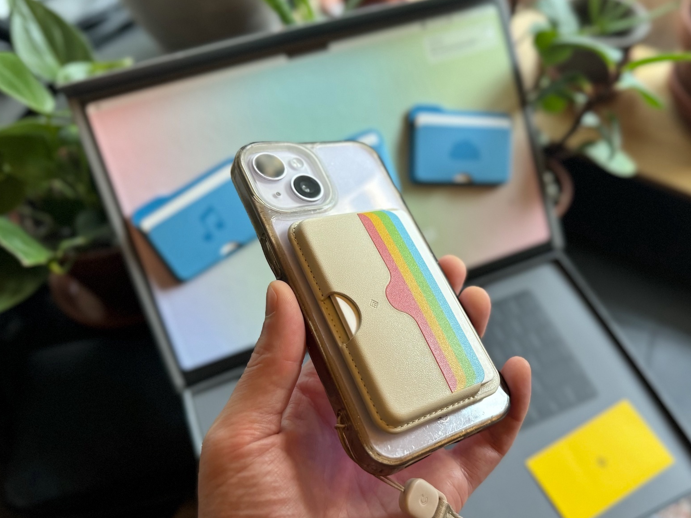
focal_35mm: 28
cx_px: 392
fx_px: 559
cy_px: 273
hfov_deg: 63.2
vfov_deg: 49.7
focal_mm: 6.76
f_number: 1.78
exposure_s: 1/60
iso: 320
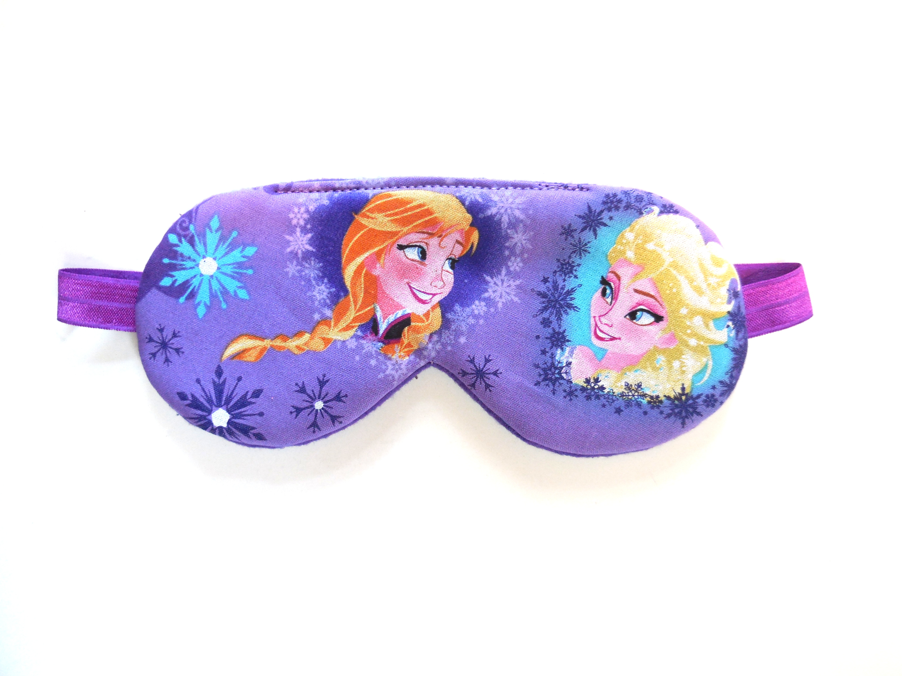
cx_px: 451
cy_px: 338
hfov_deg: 60.0
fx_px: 782
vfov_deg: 46.8
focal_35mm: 30
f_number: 3.2
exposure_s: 1/13
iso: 200
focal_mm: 5.3
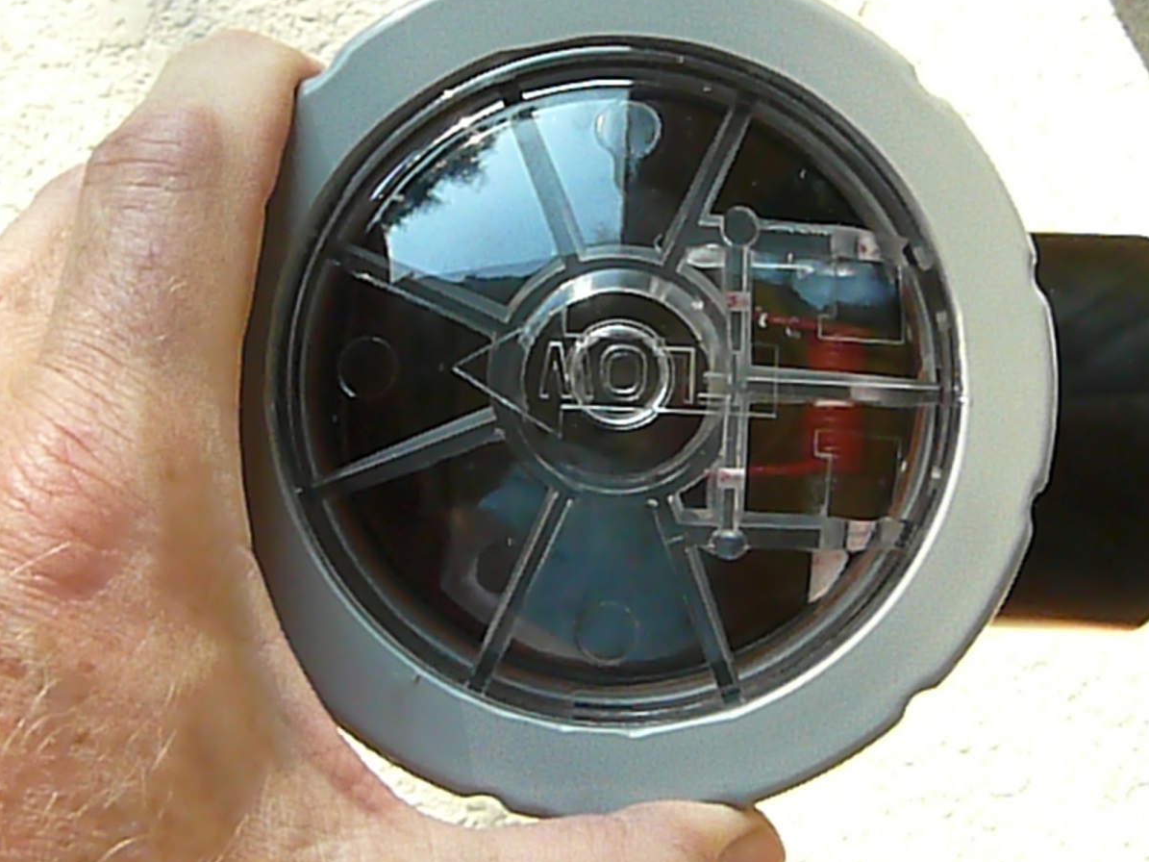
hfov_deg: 42.1
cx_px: 537
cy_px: 420
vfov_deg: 32.2
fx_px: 1494
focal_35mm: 45
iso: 800
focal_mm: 5.2
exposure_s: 1/400
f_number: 5
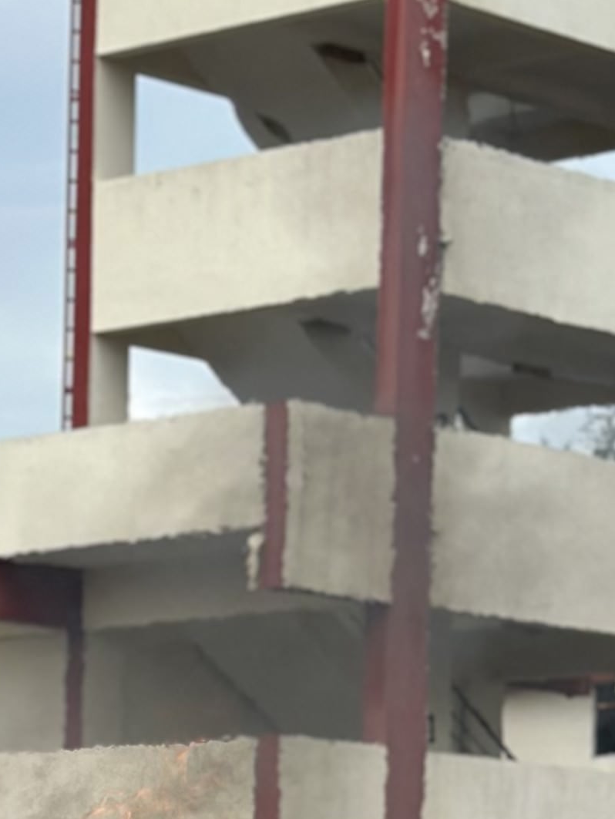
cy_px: 1206
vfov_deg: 10.5
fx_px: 4309
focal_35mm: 182
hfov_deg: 8.1
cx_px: -112
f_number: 1.78
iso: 100
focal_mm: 6.86
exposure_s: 1/5000
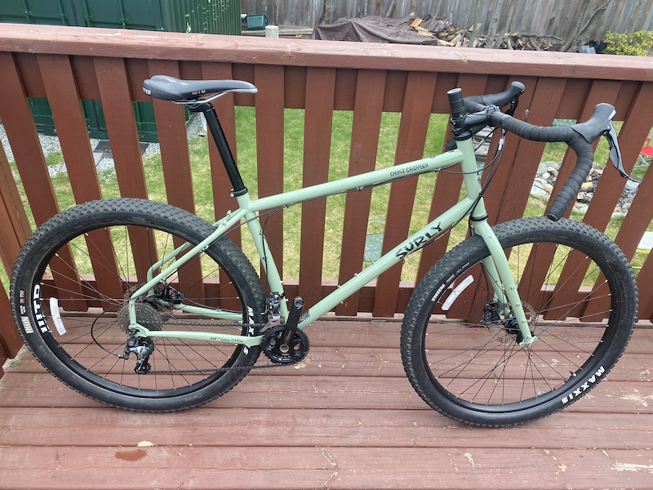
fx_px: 490
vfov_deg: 53.1
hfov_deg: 67.3
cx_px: 326
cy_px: 245
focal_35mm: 26
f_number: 1.8
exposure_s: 1/179
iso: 32
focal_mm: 4.25
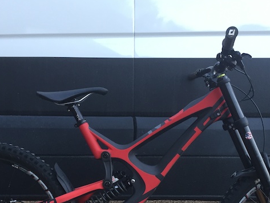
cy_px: 164
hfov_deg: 38.9
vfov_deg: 29.0
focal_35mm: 49
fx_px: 382
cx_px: 140
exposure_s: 1/30
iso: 64
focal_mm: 4.15
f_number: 2.2
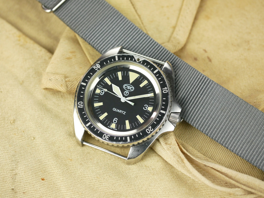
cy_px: 99
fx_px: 458
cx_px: 132
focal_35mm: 60
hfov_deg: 32.2
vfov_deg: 24.4
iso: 800
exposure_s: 1/320
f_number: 4.5
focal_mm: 30
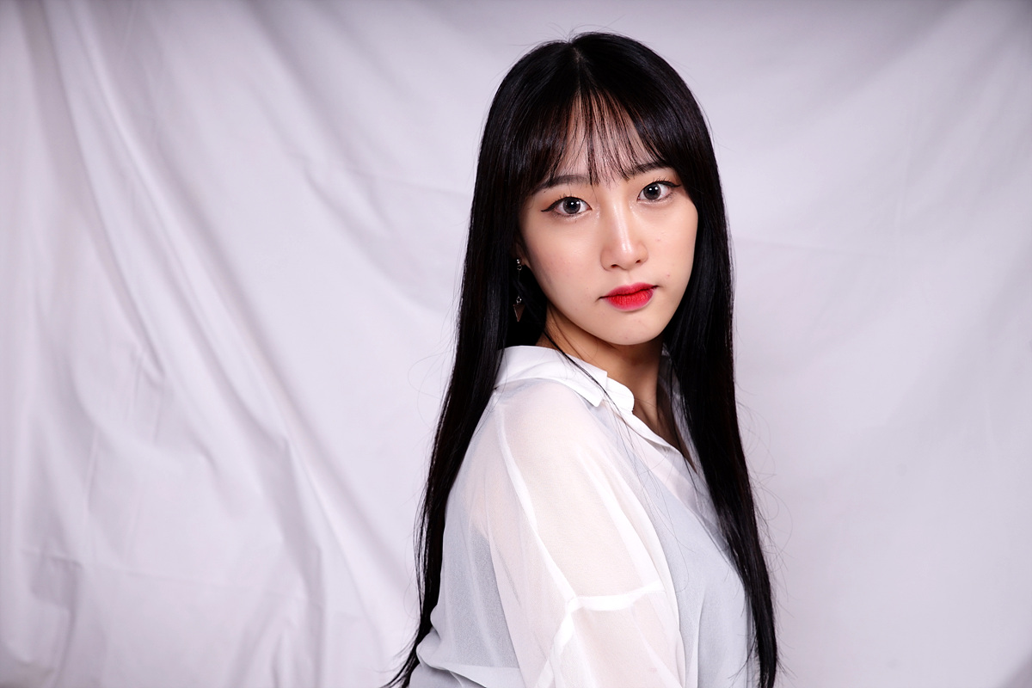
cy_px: 344
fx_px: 2007
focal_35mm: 70
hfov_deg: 28.8
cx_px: 516
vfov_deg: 19.5
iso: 250
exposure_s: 1/125
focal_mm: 70
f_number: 7.1
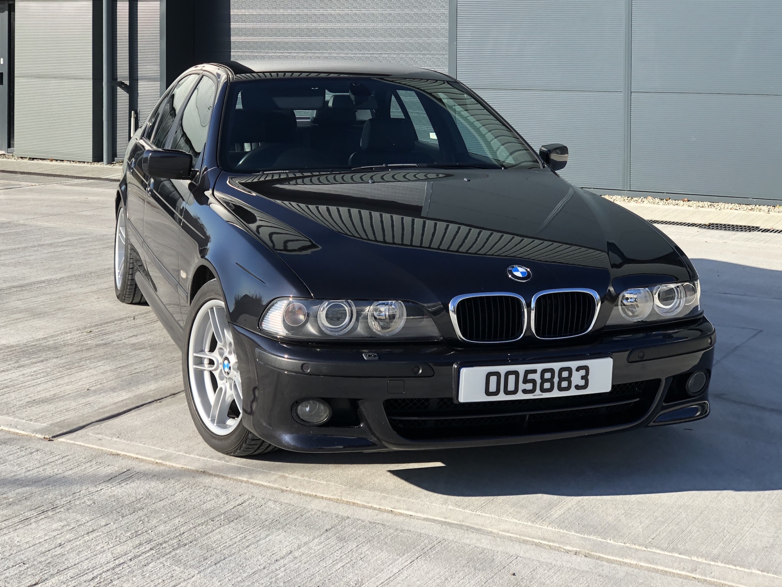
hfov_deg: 36.8
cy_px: 294
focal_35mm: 52
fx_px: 1175
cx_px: 391
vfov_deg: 28.0
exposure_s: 1/457
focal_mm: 6
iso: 16
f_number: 2.4
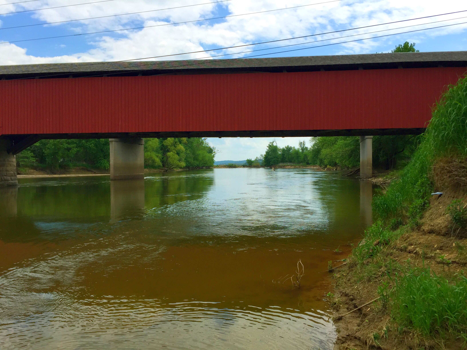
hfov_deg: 61.7
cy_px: 175
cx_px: 234
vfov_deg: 48.2
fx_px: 391
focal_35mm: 29
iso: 32
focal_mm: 4.15
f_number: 2.2
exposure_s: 1/1799
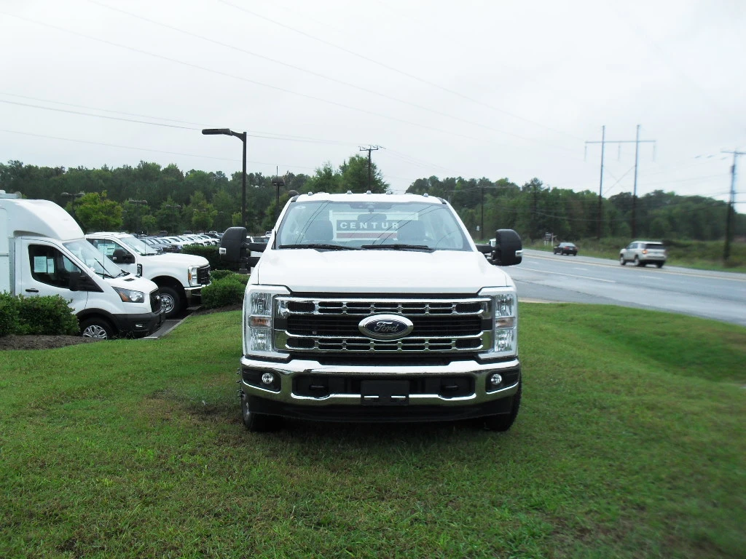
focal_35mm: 35
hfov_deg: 52.6
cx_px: 373
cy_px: 280
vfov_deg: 40.7
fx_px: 754
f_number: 8.4
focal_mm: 6.3
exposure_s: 1/90
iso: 100
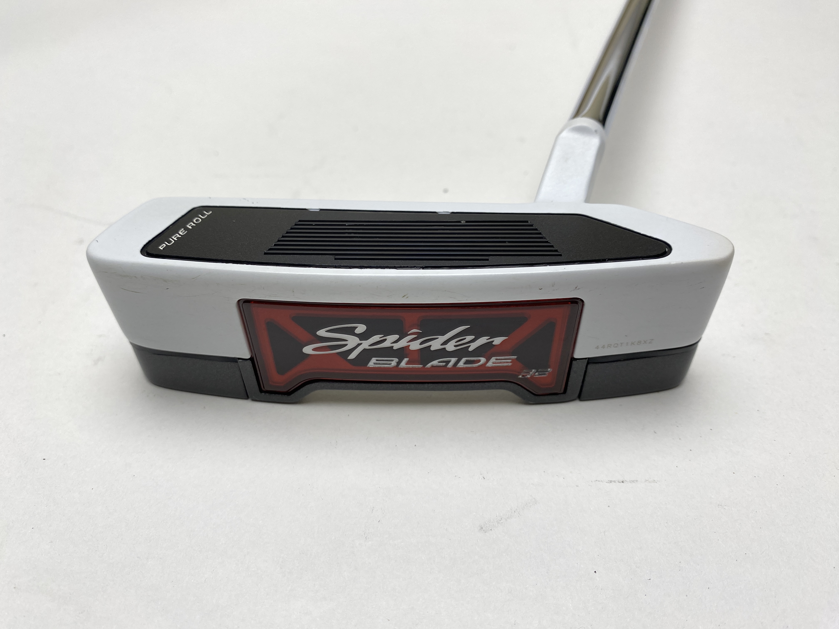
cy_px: 314
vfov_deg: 53.1
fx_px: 630
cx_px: 420
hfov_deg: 67.3
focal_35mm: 26
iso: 32
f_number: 1.8
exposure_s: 1/275
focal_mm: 4.25
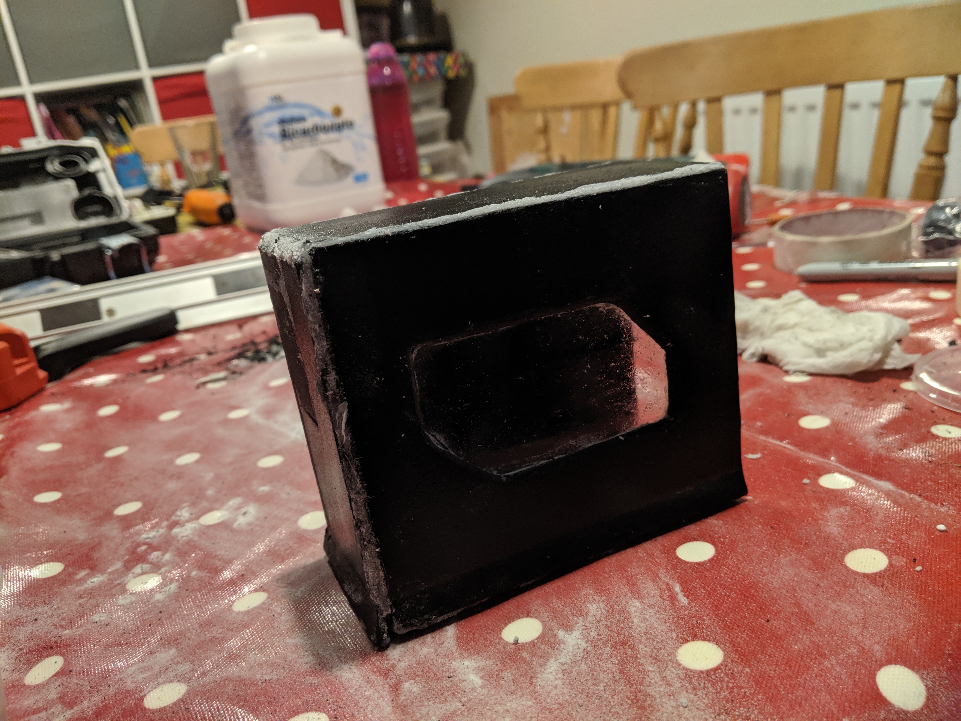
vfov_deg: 51.4
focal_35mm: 27
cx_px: 480
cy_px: 360
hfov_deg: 65.3
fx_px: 750
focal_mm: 4.44
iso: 204
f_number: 1.8
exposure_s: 1/50
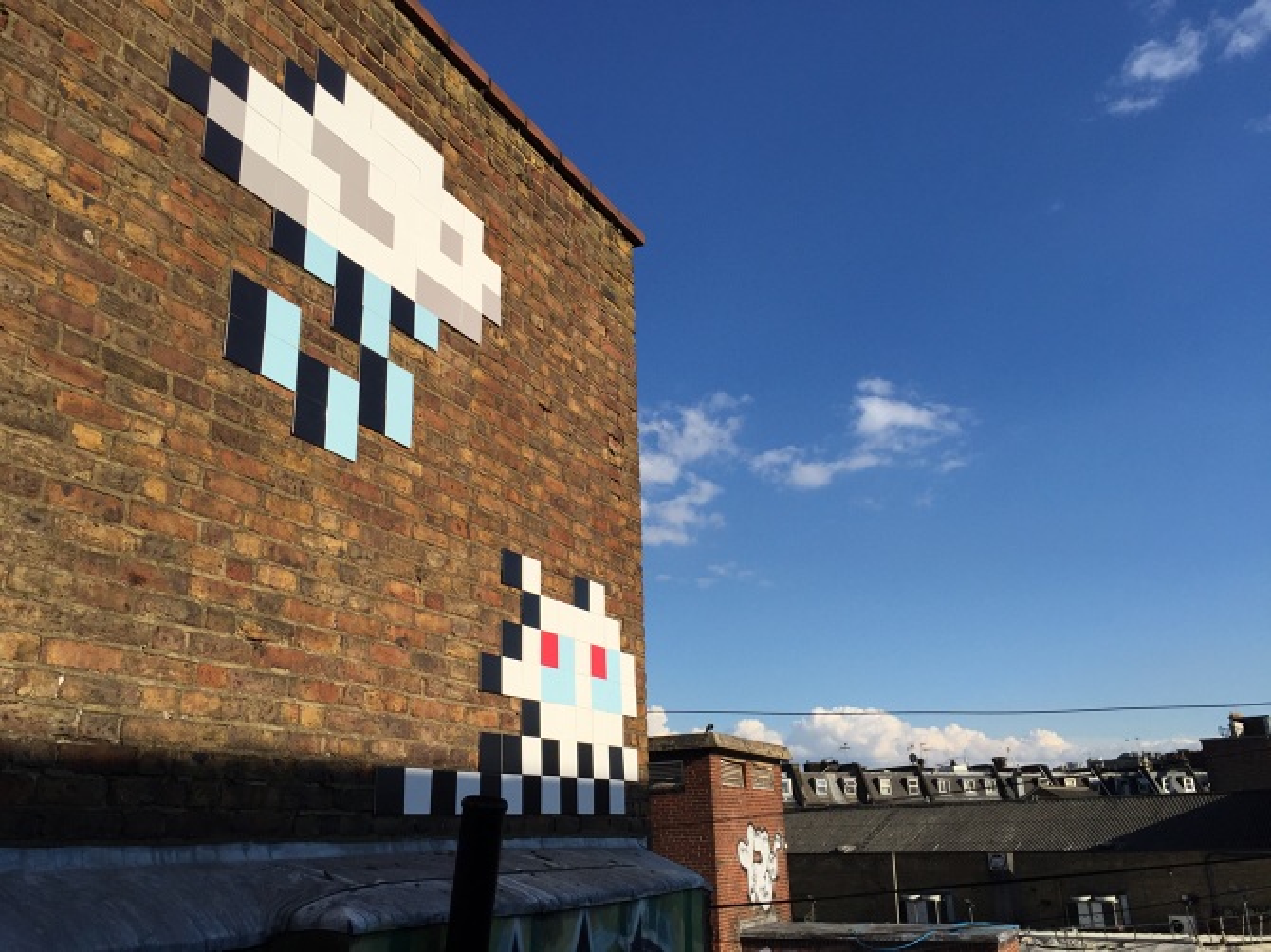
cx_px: 636
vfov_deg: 48.2
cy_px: 476
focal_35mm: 29
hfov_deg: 61.7
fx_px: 1064
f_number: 2.2
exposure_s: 1/3049
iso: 32
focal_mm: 4.15
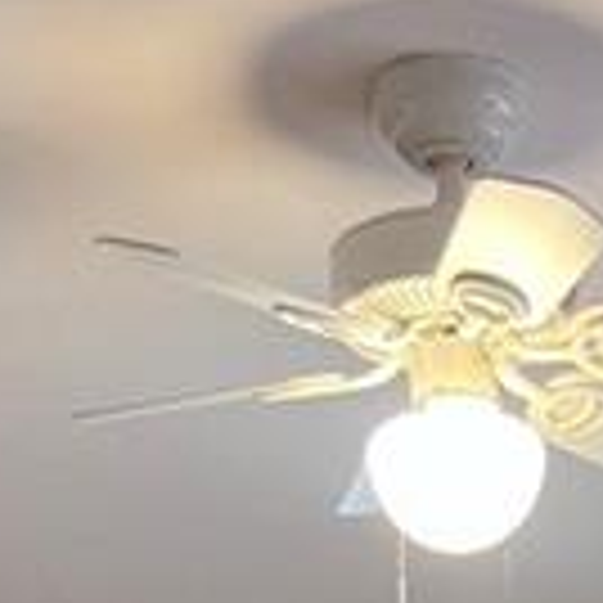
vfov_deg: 10.3
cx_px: 576
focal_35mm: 132
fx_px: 2601
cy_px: 1714
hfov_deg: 13.1
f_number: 1.5
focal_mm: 5.7
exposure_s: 1/60
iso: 250
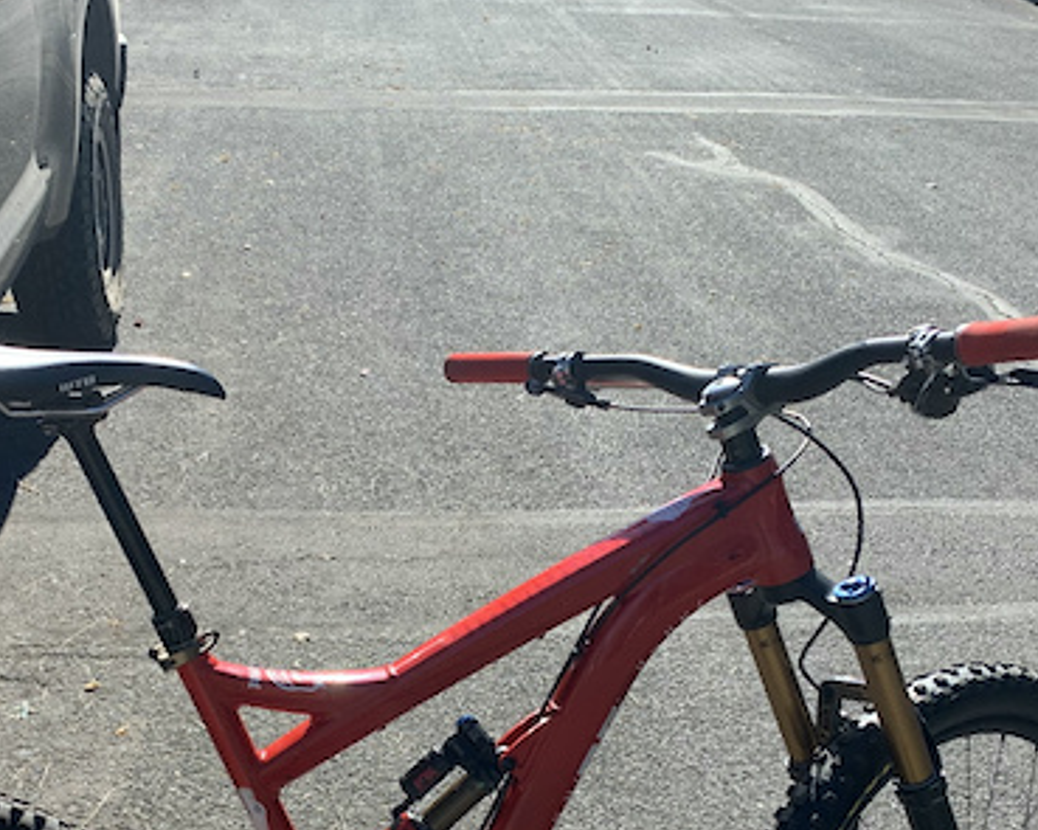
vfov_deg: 26.7
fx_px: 1689
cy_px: 740
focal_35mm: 55
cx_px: 399
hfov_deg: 34.0
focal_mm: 4.25
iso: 25
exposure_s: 1/1043
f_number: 1.8
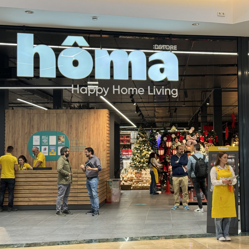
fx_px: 464
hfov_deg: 30.0
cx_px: 149
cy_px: 124
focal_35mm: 57
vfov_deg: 30.0
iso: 80
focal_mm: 6.76
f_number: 1.78
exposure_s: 1/50
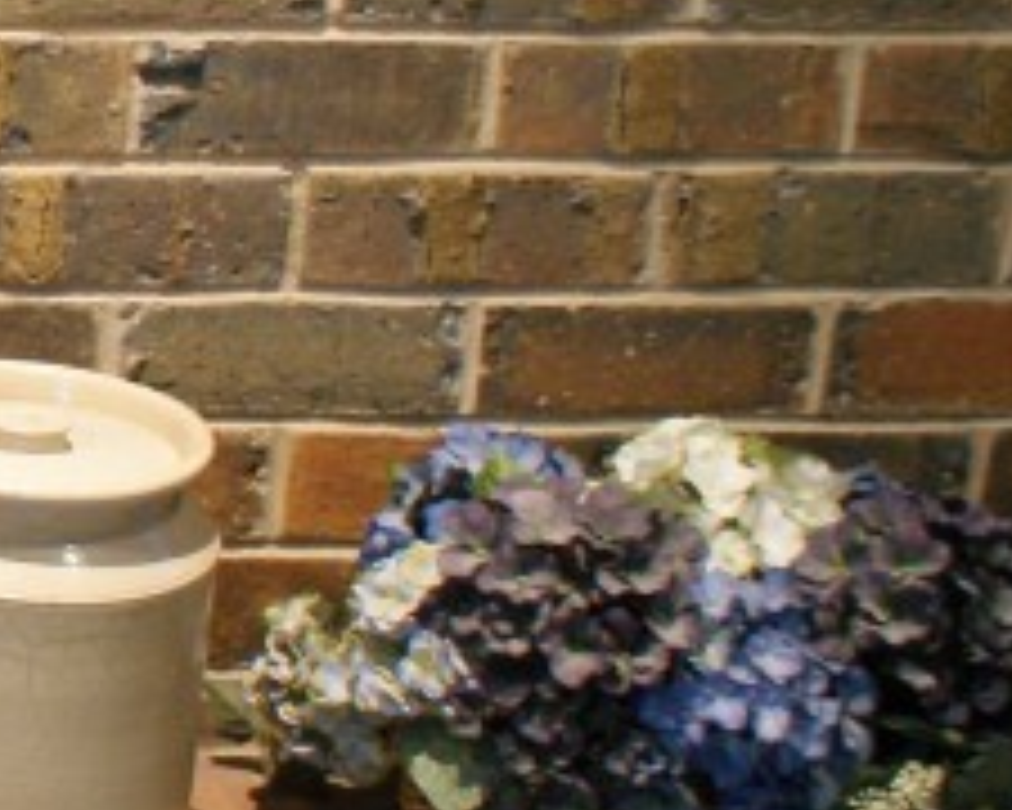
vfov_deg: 11.3
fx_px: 4043
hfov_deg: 12.3
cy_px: -112
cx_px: -1151
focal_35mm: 135
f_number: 4
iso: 800
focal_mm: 20
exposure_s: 1/15
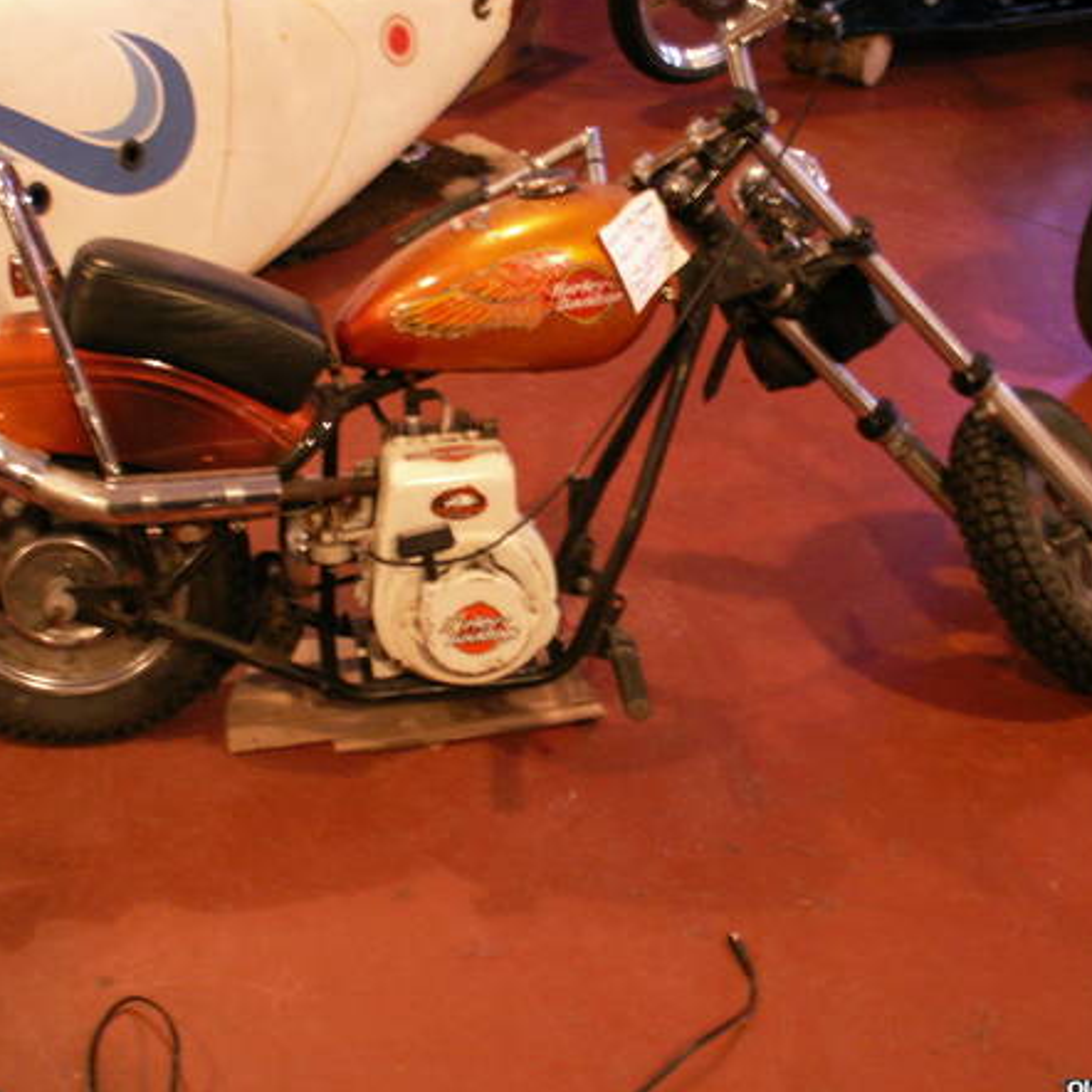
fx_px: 1499
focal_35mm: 42
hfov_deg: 40.0
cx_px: 519
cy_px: 544
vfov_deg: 40.0
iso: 160
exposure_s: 1/3
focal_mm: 5.86
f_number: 2.8
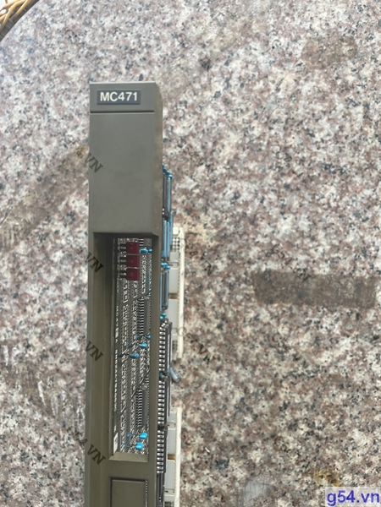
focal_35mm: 26
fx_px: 382
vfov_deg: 67.3
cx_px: 190
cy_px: 254
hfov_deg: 53.1
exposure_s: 1/78
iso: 125
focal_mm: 4.2
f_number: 1.6
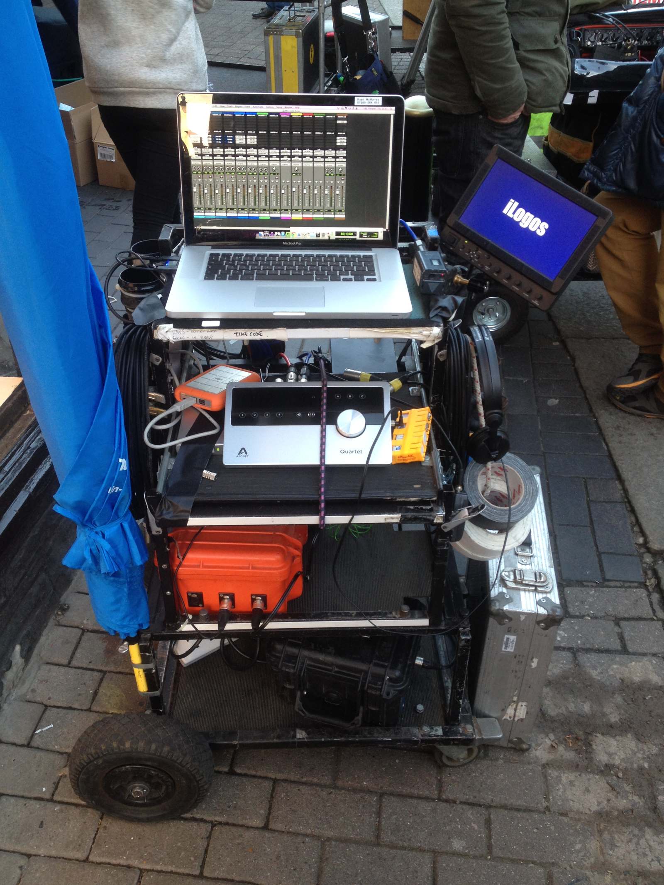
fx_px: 895
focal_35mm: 35
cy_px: 442
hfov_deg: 40.7
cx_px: 332
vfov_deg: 52.6
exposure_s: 1/20
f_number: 2.4
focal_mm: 4.28
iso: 80
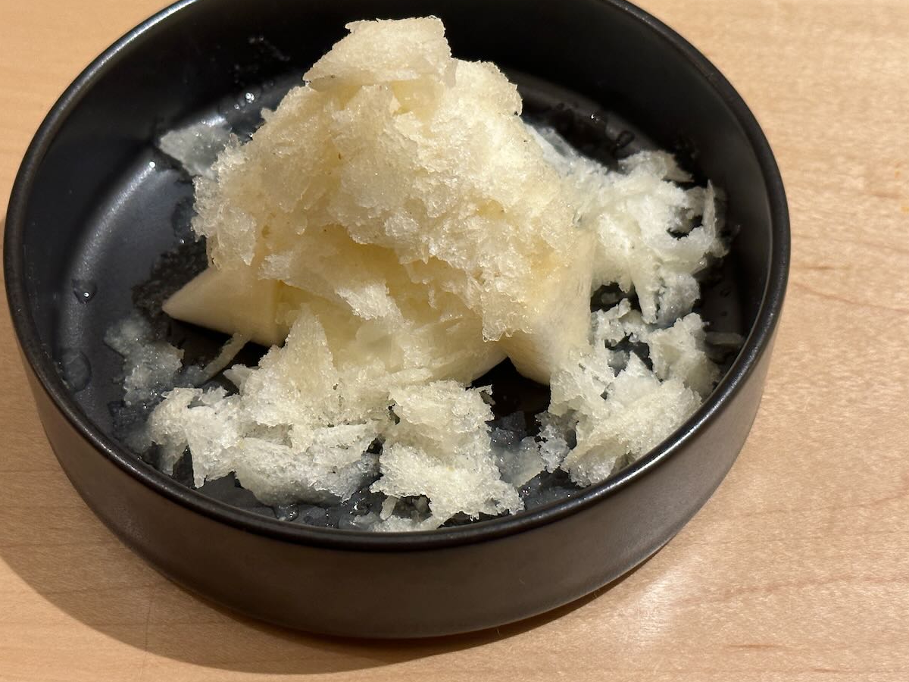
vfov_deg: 22.9
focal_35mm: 64
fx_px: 1681
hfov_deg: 30.3
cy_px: 298
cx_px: 434
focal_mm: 6.86
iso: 200
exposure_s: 1/50
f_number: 1.78
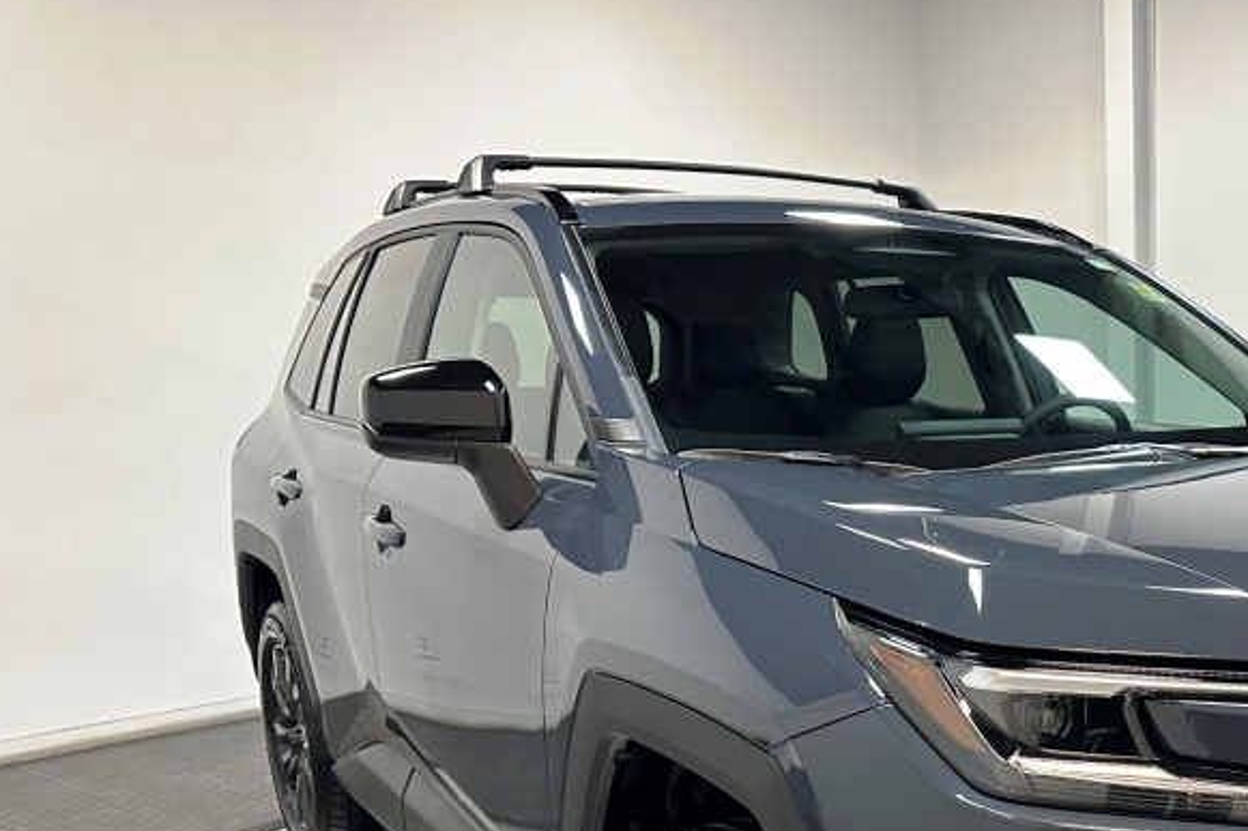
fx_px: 1525
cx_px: 1093
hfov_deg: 41.4
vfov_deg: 29.1
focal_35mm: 44
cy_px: 775
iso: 400
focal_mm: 6.86
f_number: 1.78
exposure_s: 1/60
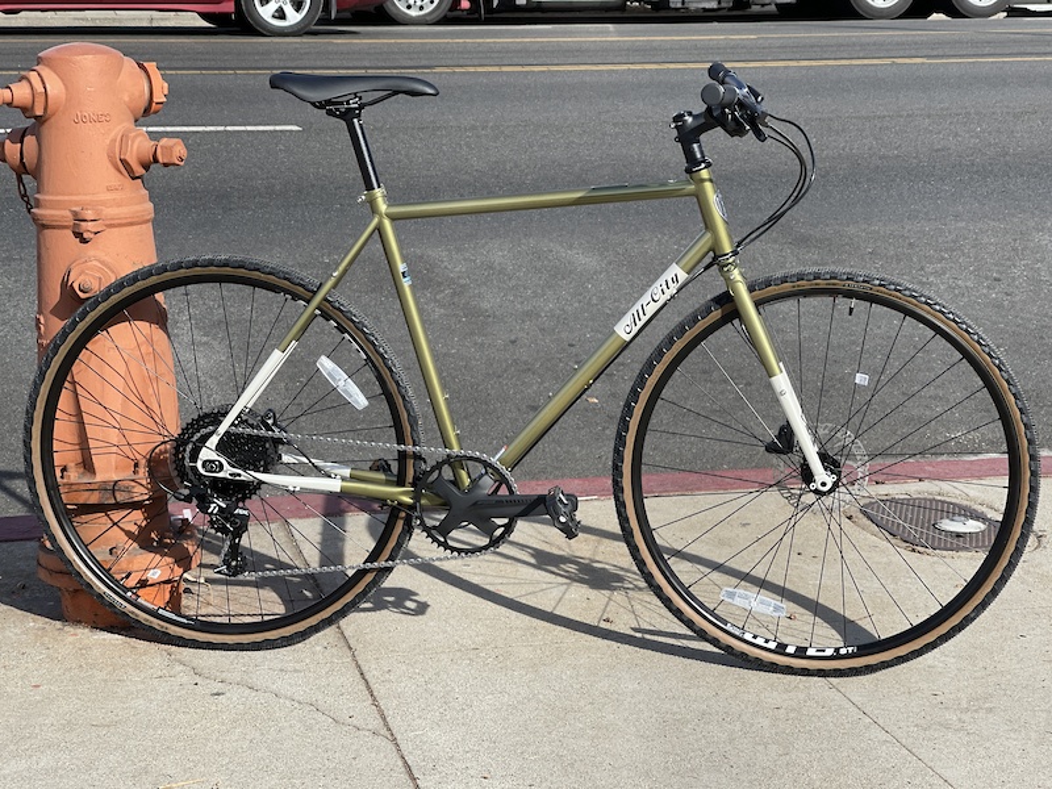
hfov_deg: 30.3
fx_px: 1945
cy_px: 394
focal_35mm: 64
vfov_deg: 22.9
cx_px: 526
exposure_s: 1/669
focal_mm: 7.5
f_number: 2.2
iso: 20
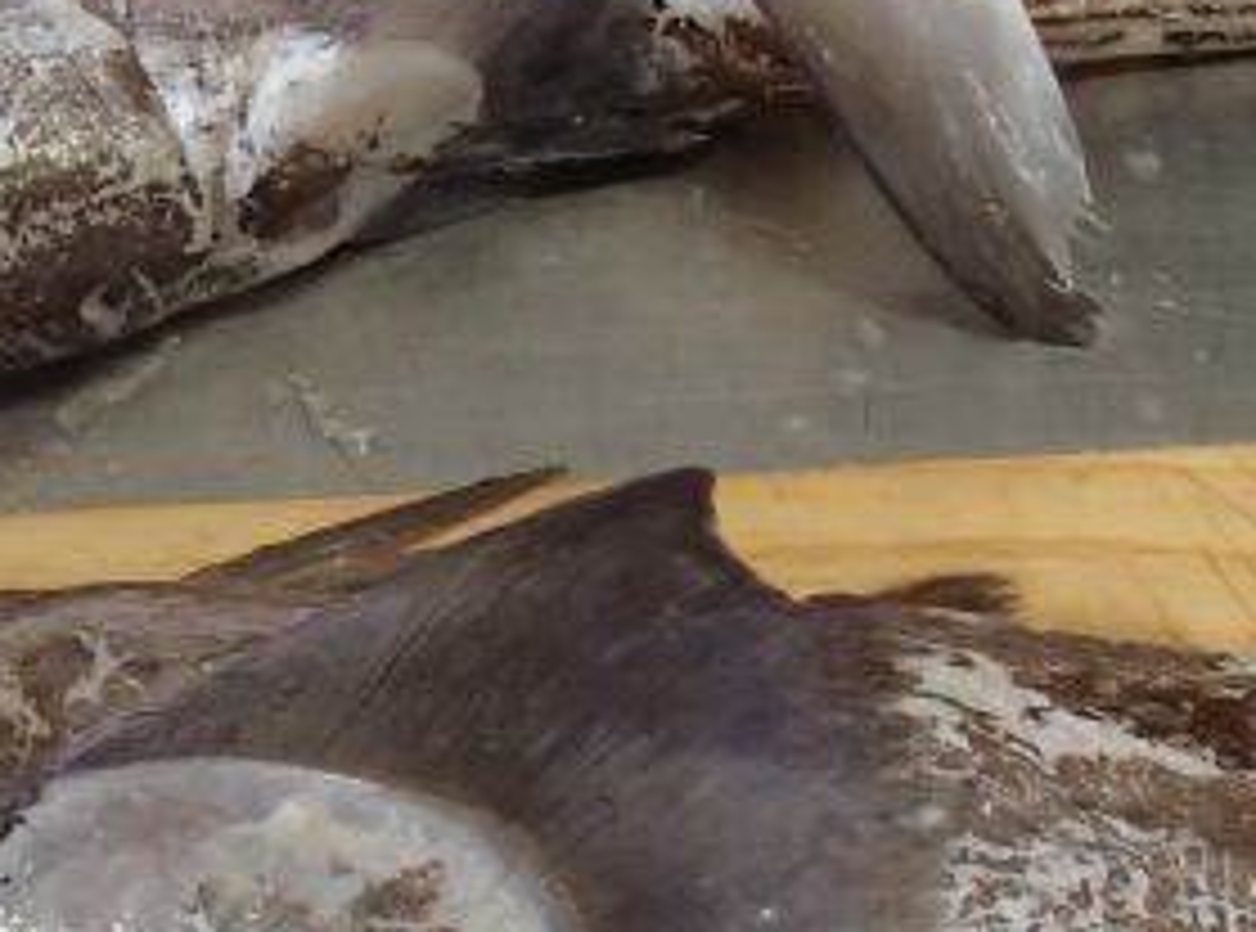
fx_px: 3072
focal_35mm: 85
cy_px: 576
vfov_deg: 17.2
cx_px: 396
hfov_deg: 23.0
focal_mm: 6.64
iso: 800
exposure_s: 1/125
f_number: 4.7
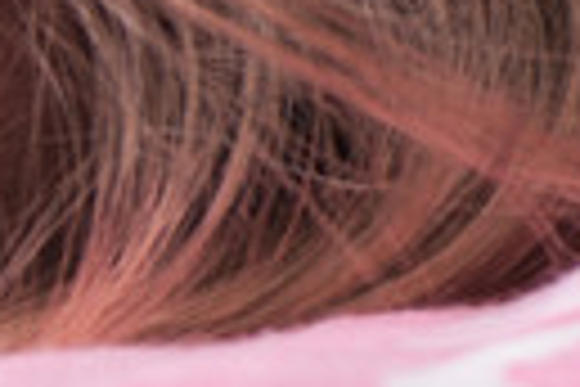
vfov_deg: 1.6
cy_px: 567
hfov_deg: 2.4
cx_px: -1587
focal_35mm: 834
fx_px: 13436
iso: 100
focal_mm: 70
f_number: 8
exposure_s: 1/125
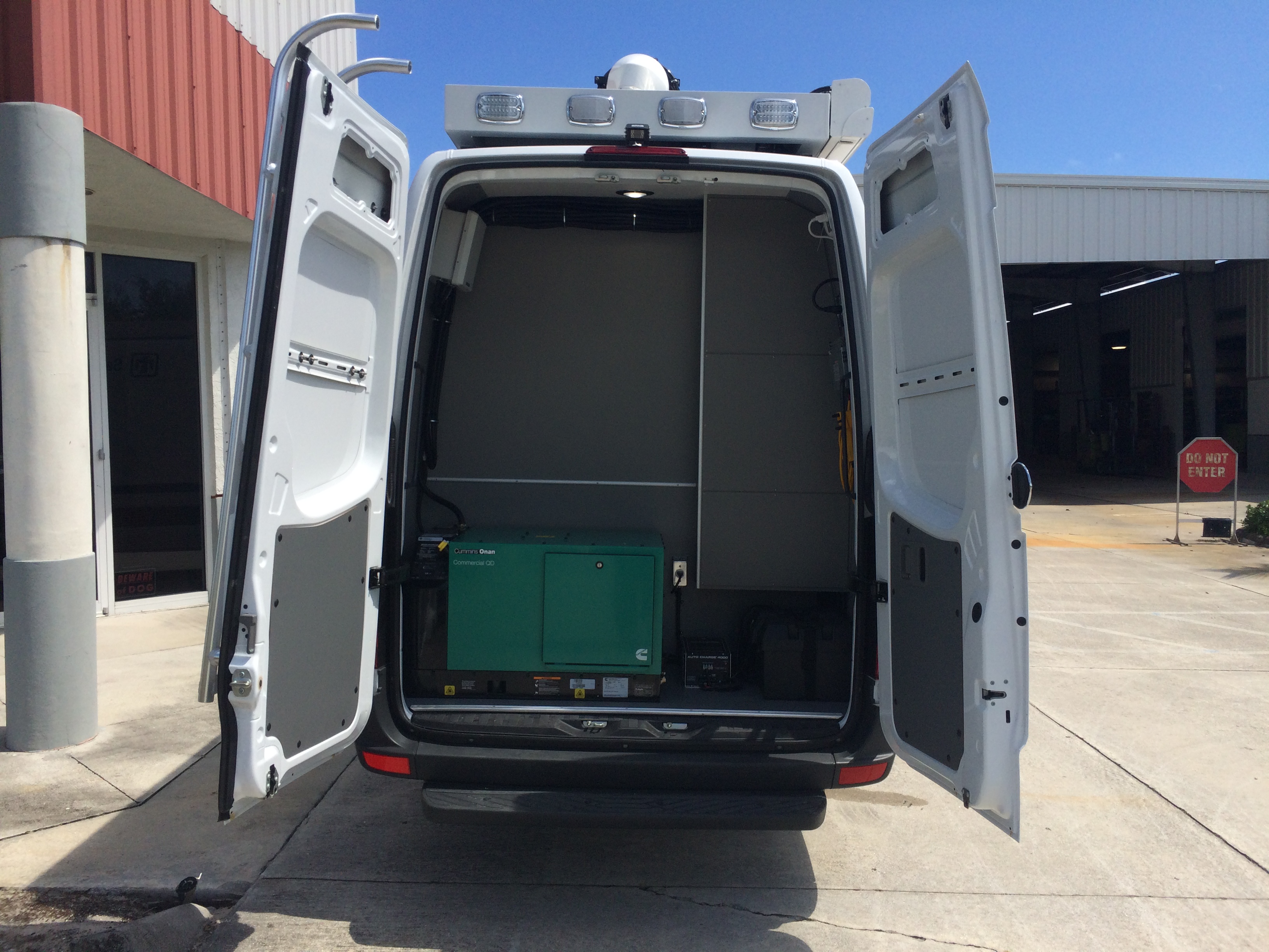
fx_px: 1063
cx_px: 634
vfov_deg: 48.2
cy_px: 476
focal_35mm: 29
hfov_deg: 61.7
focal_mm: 4.15
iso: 32
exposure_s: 1/2933
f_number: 2.2
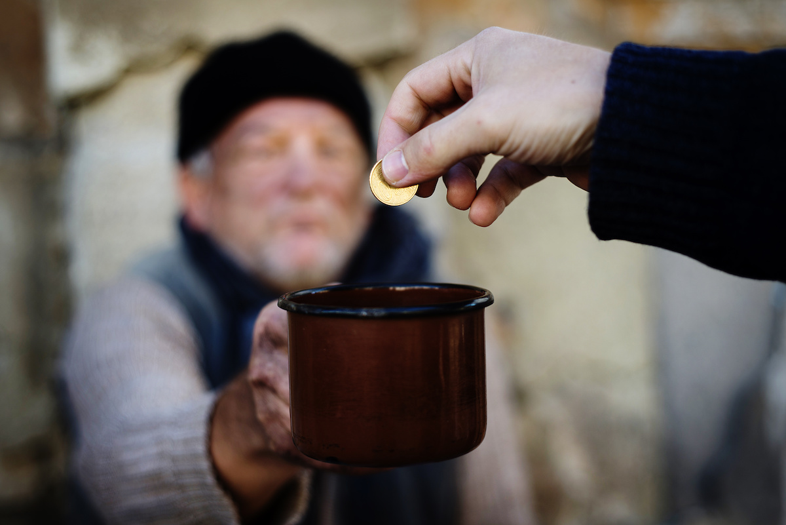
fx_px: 1092
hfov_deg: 39.6
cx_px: 393
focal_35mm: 50
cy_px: 262
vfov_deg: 27.0
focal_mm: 50
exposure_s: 1/250
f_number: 2.5
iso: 125
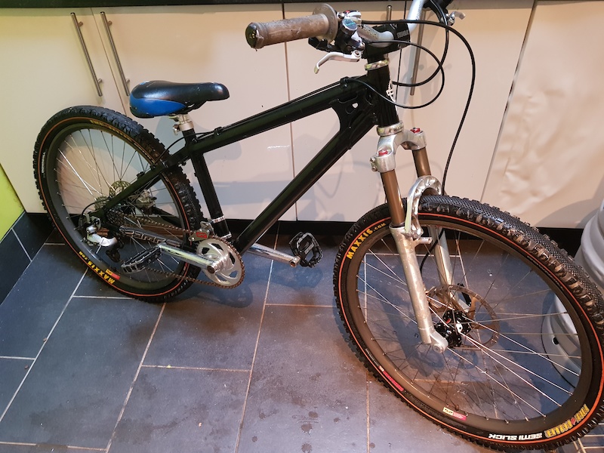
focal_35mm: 26
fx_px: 454
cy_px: 226
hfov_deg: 67.3
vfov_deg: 53.1
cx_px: 302
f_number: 1.7
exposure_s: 1/10
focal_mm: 4.2
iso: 200
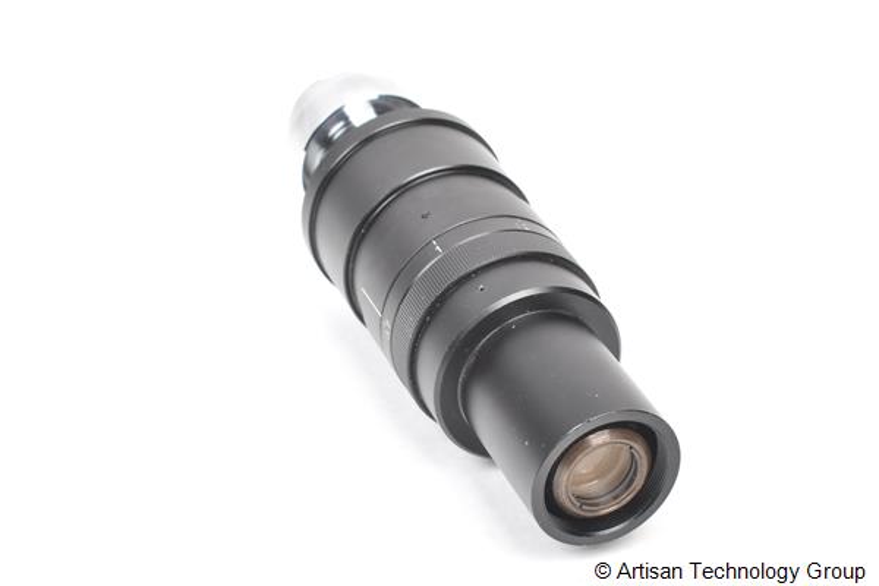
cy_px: 293
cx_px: 440
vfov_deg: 22.6
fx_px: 1465
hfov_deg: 33.4
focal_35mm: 60
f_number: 13
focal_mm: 40
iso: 200
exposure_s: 1/200
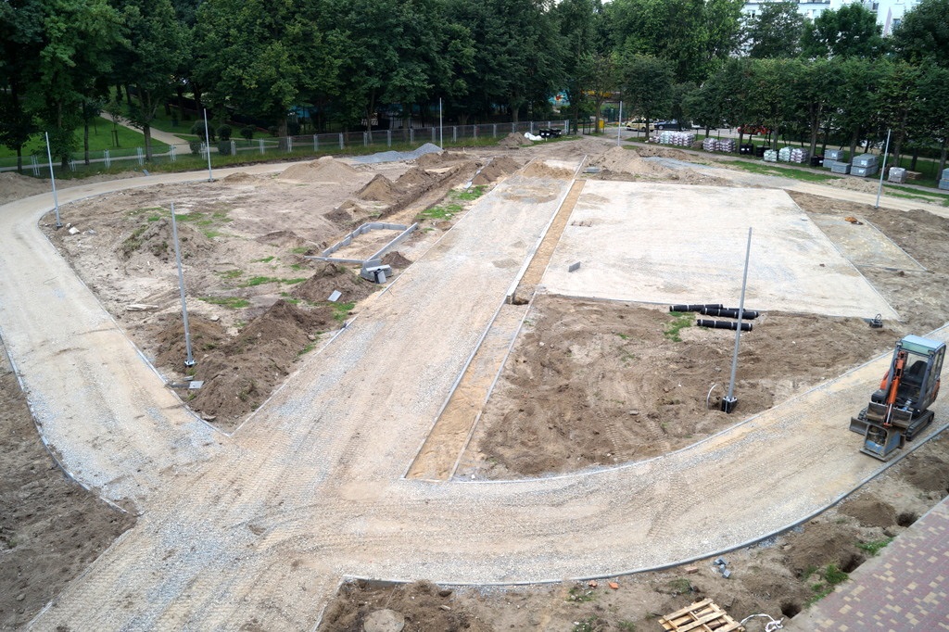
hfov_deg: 67.4
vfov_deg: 47.9
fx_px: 711
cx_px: 474
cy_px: 316
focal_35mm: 27
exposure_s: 1/100
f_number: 6.3
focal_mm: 18
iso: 100
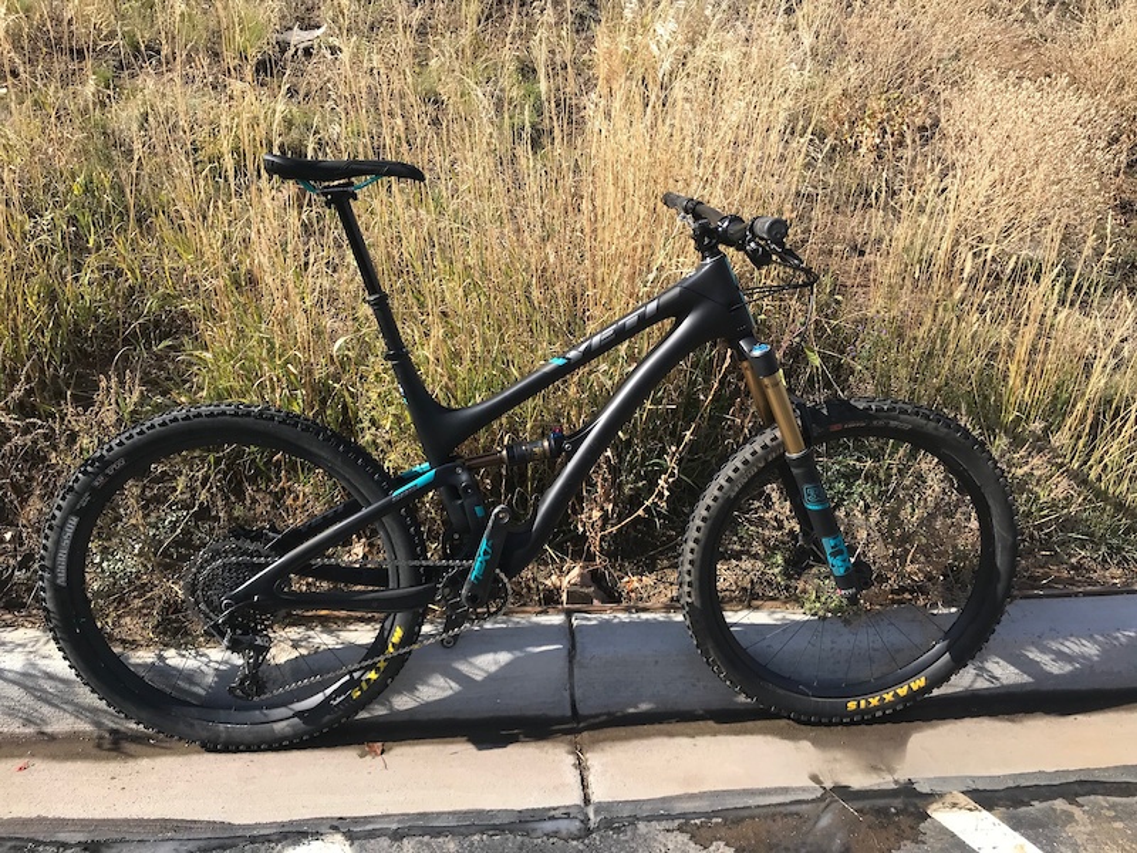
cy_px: 426
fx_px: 920
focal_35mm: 28
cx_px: 568
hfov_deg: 63.4
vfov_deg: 49.7
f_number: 1.8
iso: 20
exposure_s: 1/1244
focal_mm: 3.99
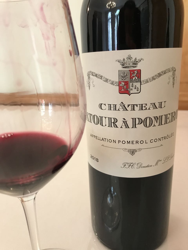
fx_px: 203
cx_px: 94
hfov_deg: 49.7
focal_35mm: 28
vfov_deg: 63.4
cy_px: 125
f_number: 1.8
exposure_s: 1/20
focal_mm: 3.99
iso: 40
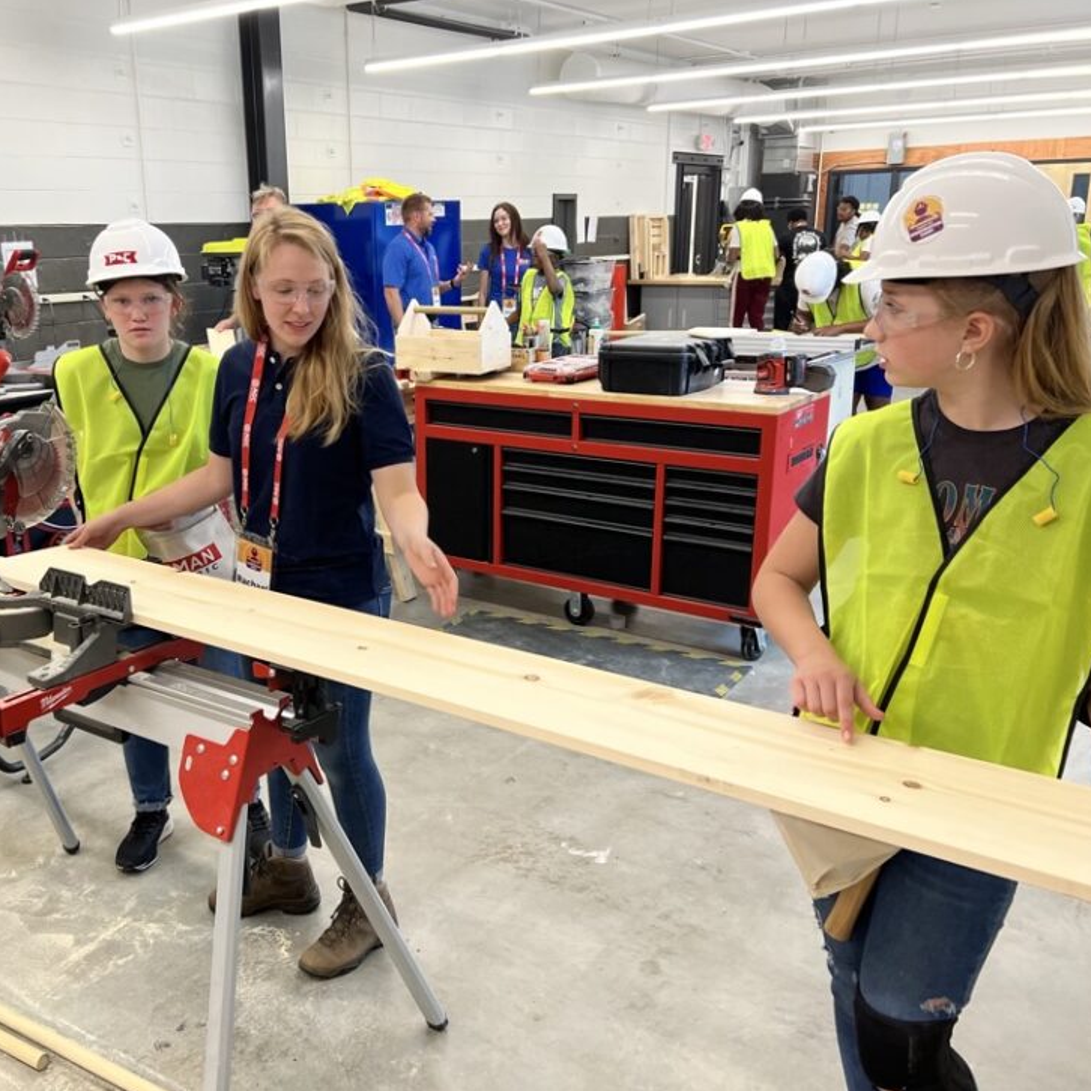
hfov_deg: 52.0
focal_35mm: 31
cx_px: 418
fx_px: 1105
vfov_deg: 52.5
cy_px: 543
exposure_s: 1/120
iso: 80
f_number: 1.5
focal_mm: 5.7
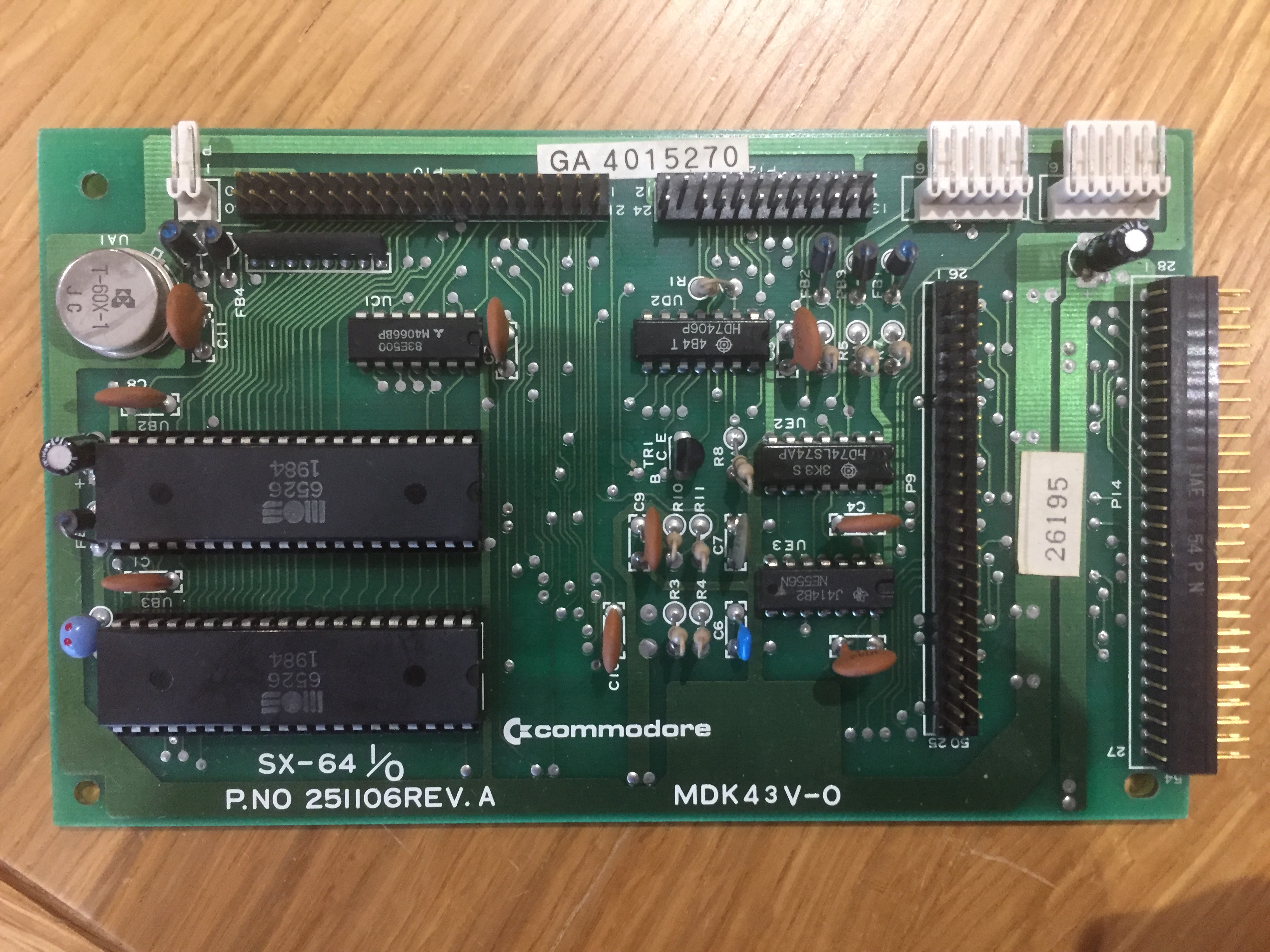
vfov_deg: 48.2
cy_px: 476
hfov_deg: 61.7
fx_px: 1064
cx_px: 635
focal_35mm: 29
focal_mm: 4.15
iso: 250
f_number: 2.2
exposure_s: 1/25
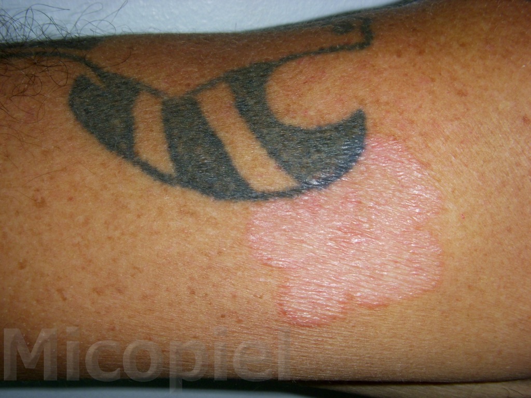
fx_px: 721
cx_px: 266
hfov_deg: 40.4
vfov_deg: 30.9
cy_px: 199
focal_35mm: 47
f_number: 6.9
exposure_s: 1/30
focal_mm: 7.9
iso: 100
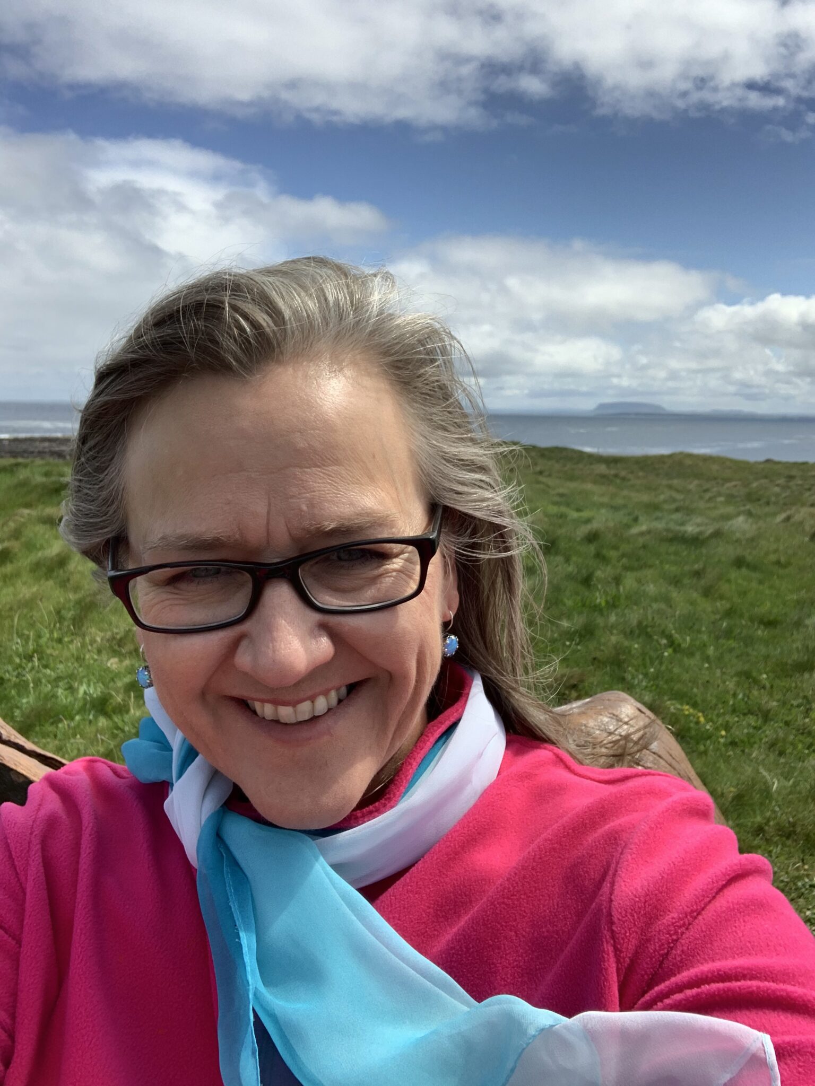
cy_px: 543
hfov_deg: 44.2
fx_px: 1005
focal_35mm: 32
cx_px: 408
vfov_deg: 56.8
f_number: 2.2
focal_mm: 2.87
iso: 16
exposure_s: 1/633
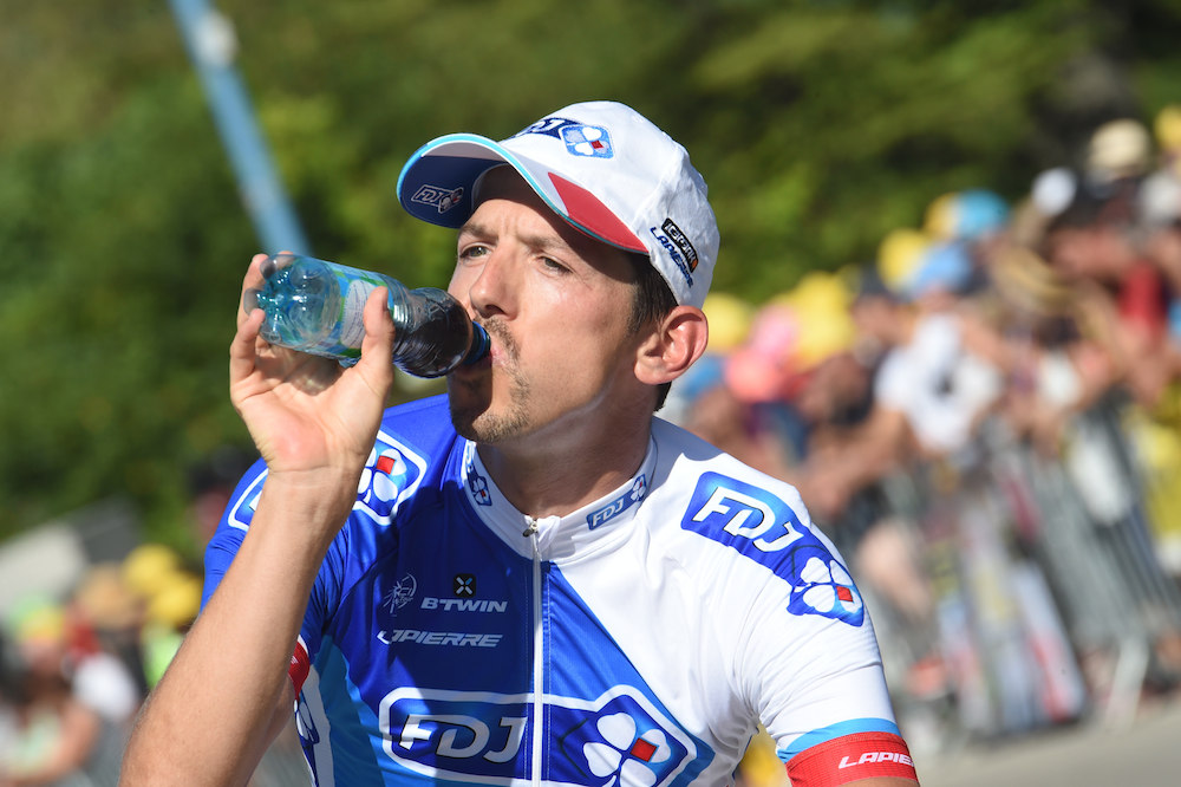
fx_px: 13117
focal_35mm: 400
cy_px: 394
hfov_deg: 5.2
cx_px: 590
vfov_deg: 3.4
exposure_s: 1/1000
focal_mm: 400
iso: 1000
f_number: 16
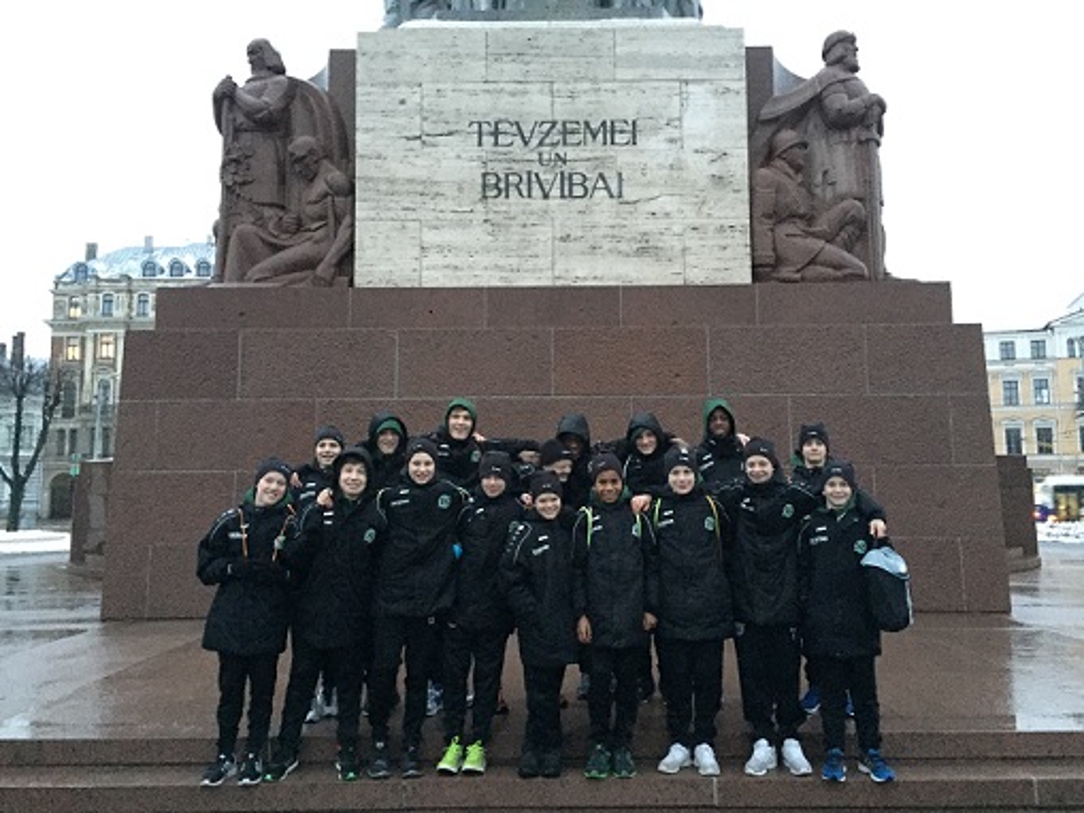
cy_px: 406
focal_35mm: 29
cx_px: 542
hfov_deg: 61.6
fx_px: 908
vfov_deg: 48.2
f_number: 2.2
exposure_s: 1/17
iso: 1250
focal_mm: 4.15
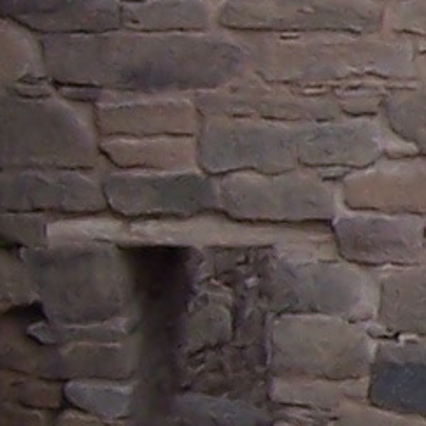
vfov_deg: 5.2
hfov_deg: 5.0
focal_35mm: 335
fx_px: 4664
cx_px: 1289
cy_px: 174
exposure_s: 1/750
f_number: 3
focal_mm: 6
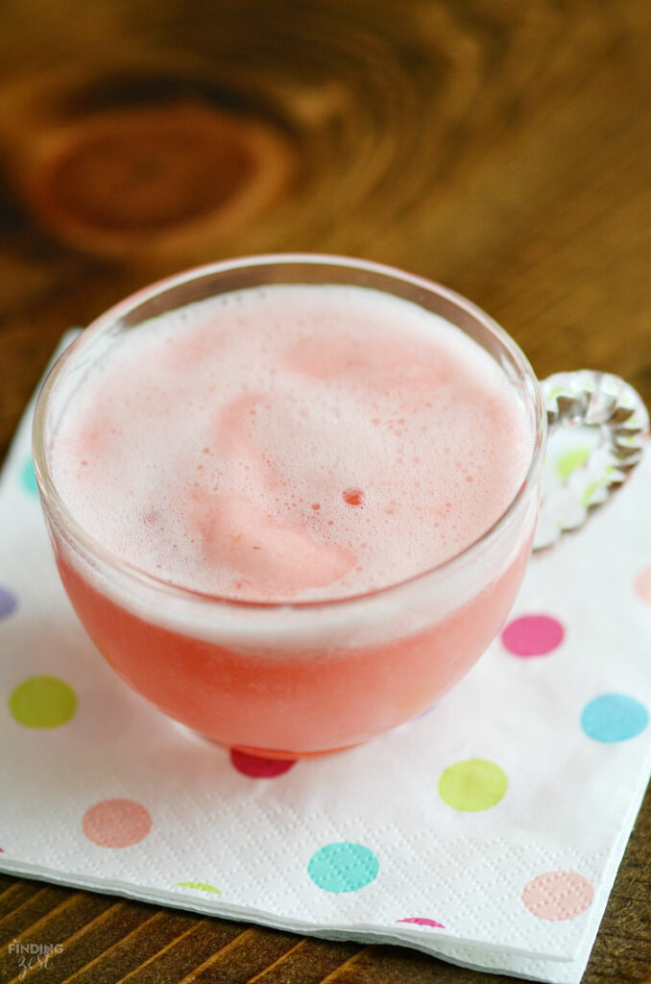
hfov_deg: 8.7
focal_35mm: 158
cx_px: 326
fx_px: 4292
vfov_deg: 13.1
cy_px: 492
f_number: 4.5
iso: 400
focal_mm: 105
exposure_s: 1/320
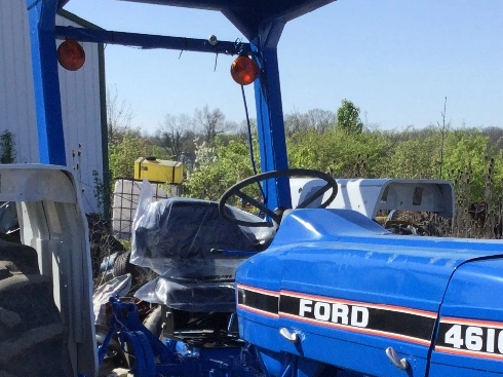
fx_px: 1176
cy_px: 385
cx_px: 322
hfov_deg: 24.1
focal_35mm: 81
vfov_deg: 17.7
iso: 25
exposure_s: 1/1235
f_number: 2.4
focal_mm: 3.3
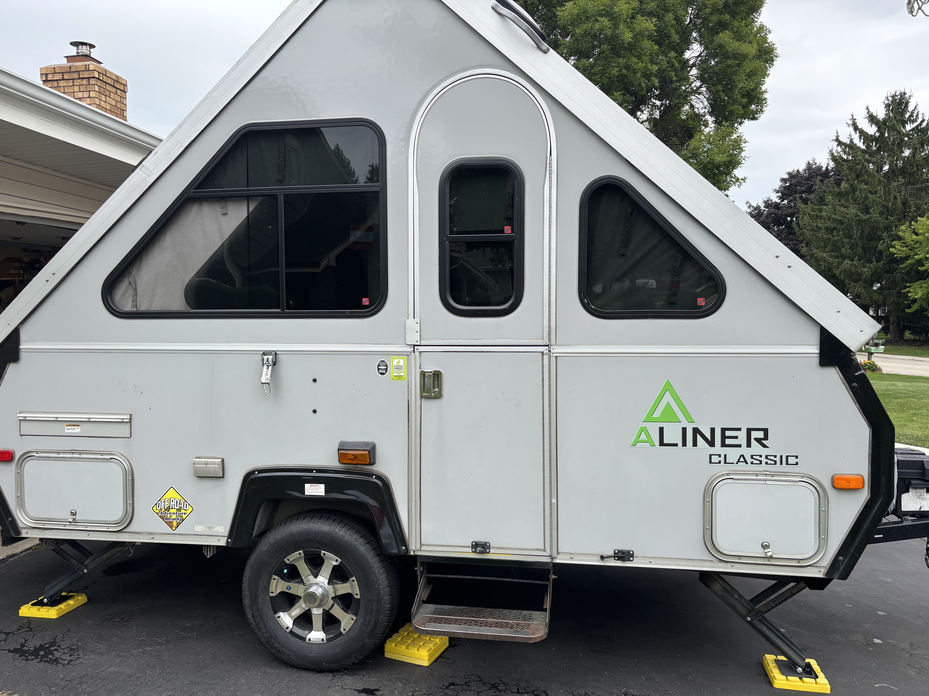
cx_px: 464
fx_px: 698
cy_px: 348
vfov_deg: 53.1
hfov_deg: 67.3
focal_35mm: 26
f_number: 1.6
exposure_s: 1/1115
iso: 50
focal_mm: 5.96
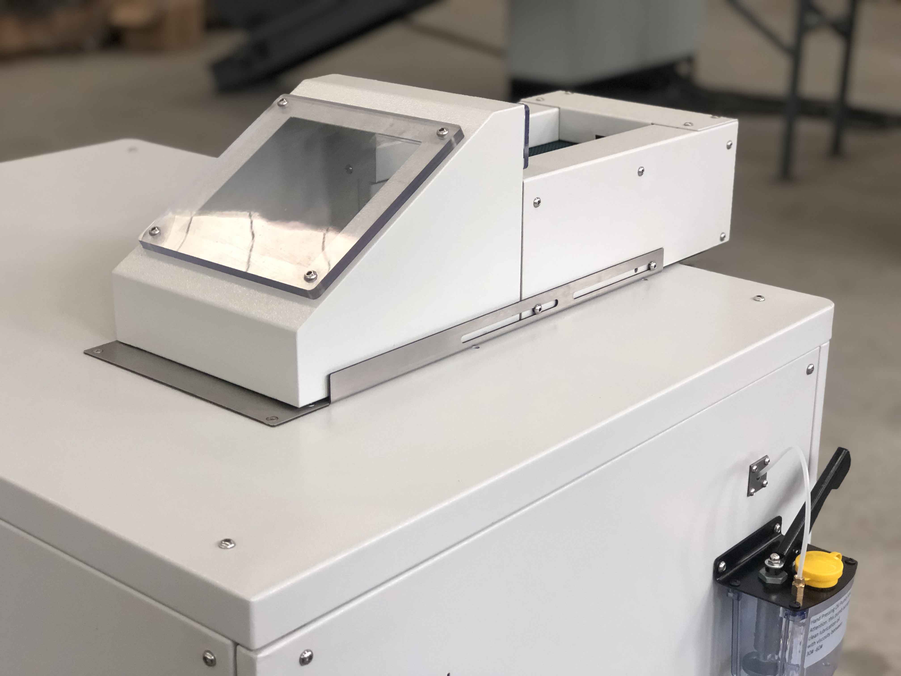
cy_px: 338
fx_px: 1484
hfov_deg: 33.8
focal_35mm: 57
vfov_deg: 25.7
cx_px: 450
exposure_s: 1/30
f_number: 2.8
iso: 64
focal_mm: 6.6
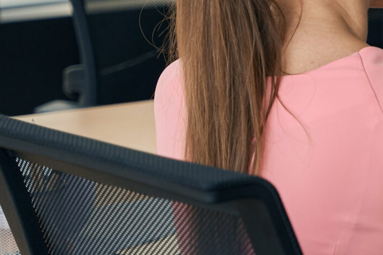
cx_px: 664
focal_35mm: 256
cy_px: 234
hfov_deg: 7.8
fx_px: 2724
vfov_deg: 5.4
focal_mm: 70
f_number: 3.2
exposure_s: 1/320
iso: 400
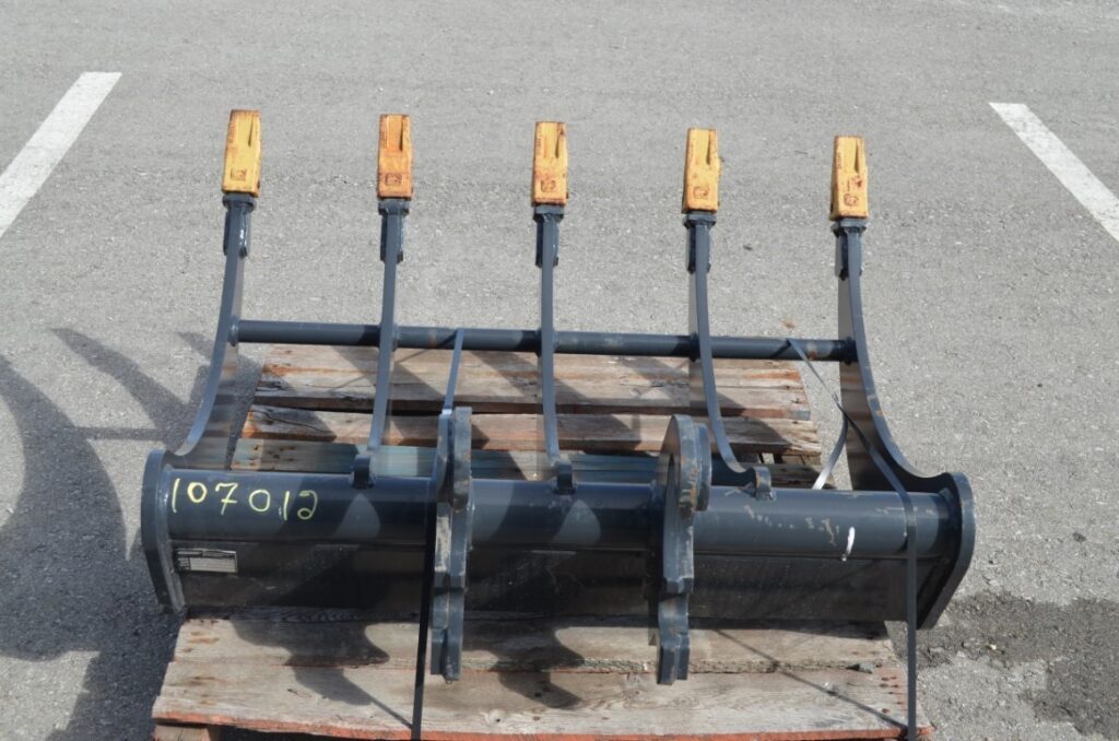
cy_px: 370
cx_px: 560
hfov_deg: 41.2
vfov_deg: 27.9
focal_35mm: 48
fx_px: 1489
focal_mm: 32
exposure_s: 1/250
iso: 180
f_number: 8
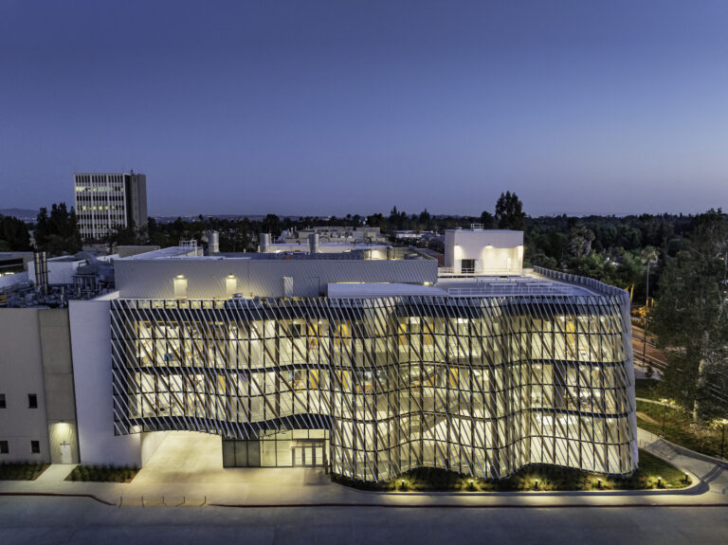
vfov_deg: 56.8
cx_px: 364
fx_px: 504
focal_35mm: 24
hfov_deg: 71.6
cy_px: 272
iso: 580
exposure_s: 1/13
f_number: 4.5
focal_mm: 12.29
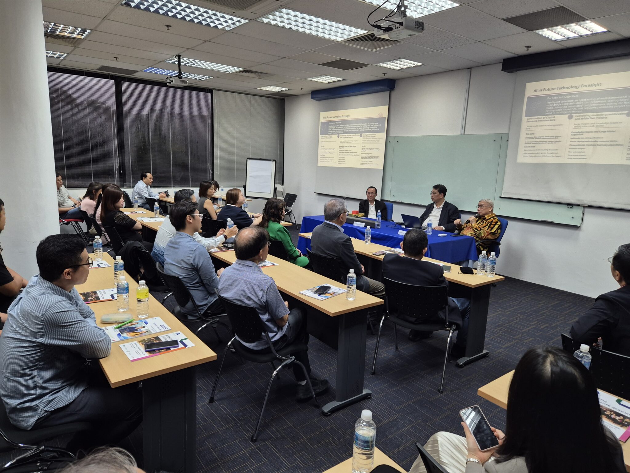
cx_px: 315
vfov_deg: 58.9
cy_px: 236
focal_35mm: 23
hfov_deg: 73.9
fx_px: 419
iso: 160
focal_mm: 5.4
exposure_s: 1/180
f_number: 1.8
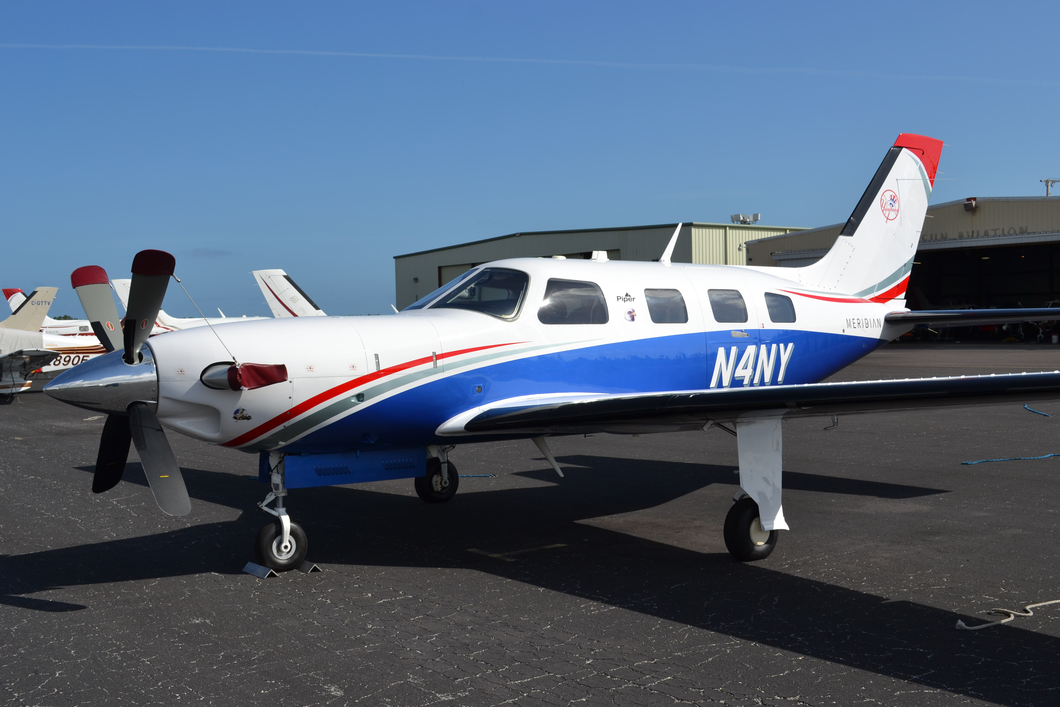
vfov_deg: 34.2
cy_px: 354
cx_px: 530
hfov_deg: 49.6
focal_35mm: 39
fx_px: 1148
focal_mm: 26
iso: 100
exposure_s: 1/320
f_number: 9
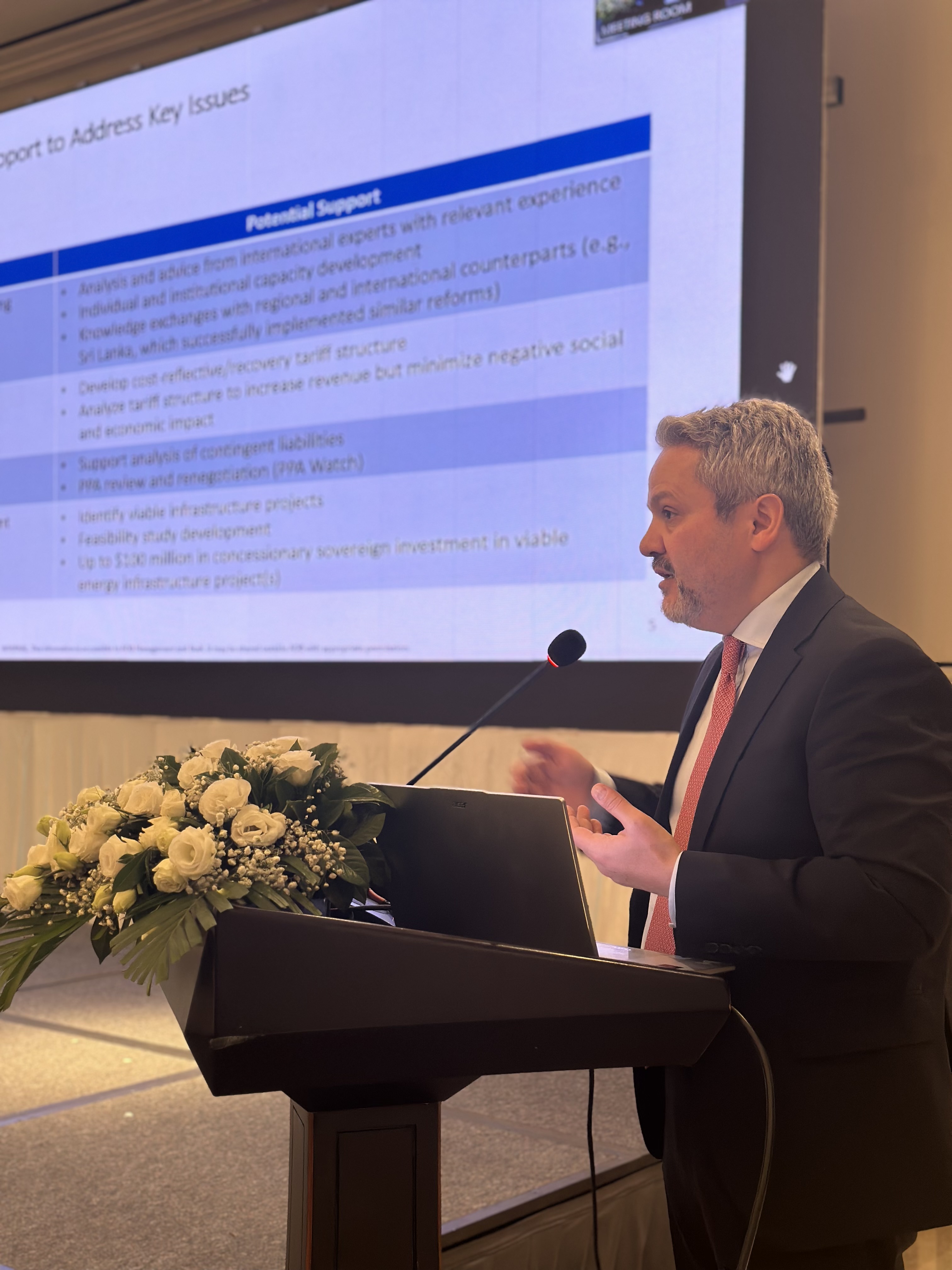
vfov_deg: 39.7
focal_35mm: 48
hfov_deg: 30.3
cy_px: 635
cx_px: 476
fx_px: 1760
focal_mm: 6.86
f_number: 1.78
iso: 80
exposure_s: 1/50
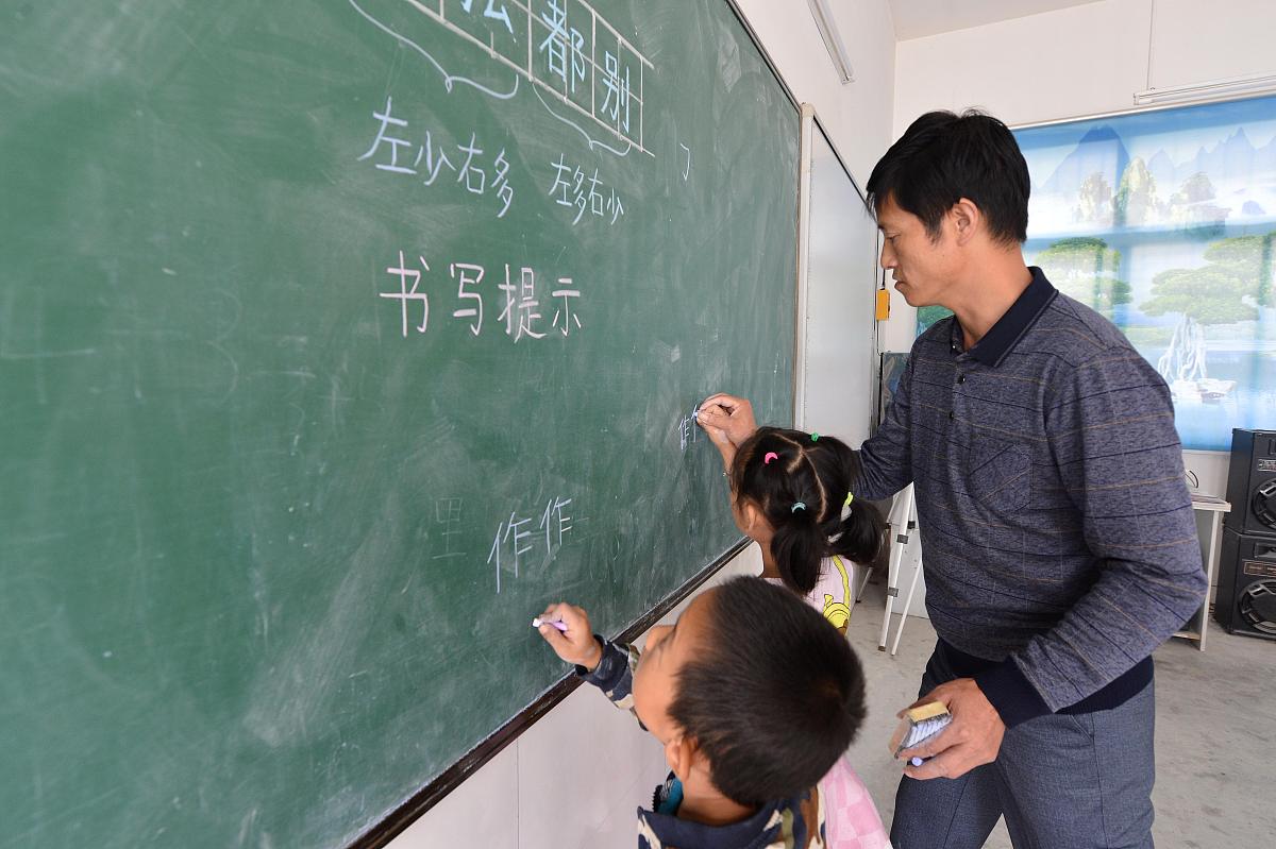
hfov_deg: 90.0
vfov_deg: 67.3
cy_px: 424
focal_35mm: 18
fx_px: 638
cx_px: 638
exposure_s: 1/100
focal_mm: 18
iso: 1250
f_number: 5.6
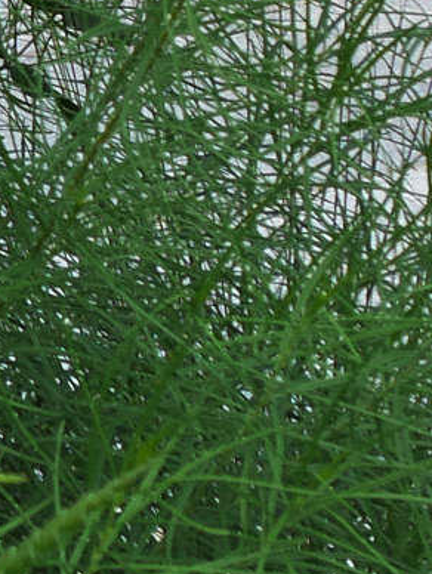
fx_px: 3188
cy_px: -656
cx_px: -610
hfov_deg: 7.3
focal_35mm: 192
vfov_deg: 9.5
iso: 200
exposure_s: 1/320
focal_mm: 14
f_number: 6.3
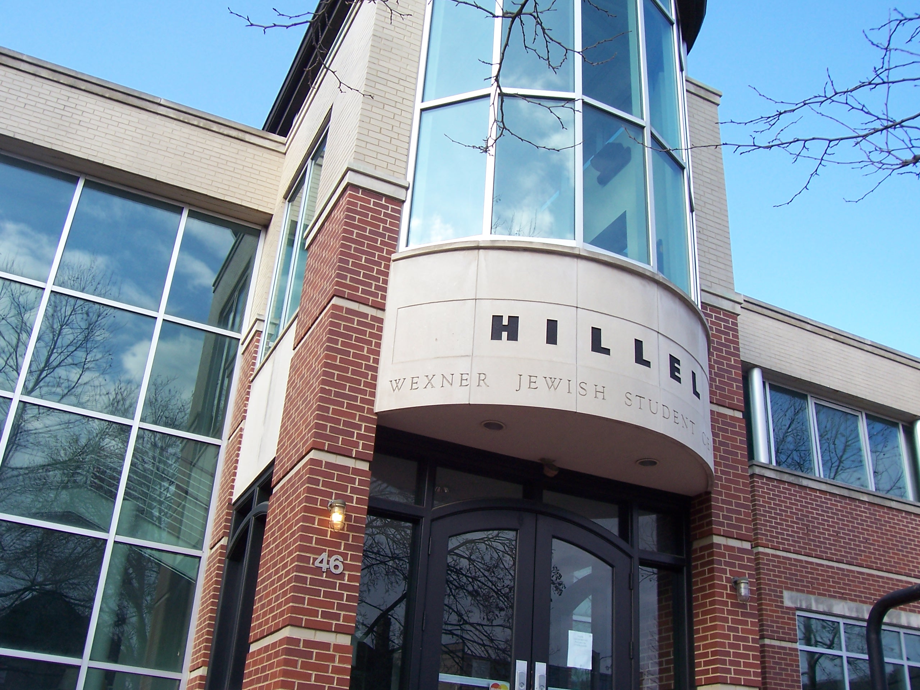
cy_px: 345
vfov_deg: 41.8
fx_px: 904
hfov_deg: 54.0
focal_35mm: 34
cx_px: 460
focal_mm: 5.6
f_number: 5.6
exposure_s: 1/125
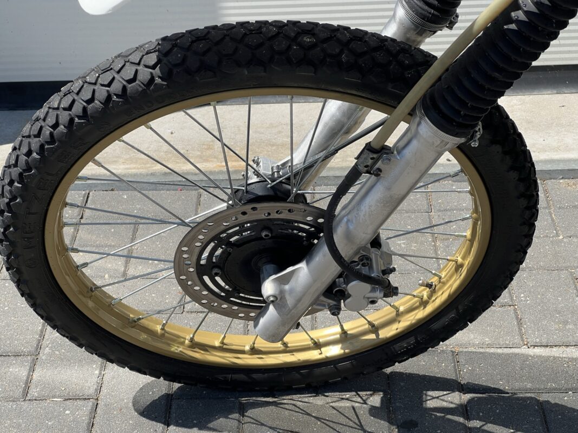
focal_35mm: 77
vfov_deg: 19.1
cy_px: 216
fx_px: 1286
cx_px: 289
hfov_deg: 25.3
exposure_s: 1/501
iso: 32
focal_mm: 9
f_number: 2.8
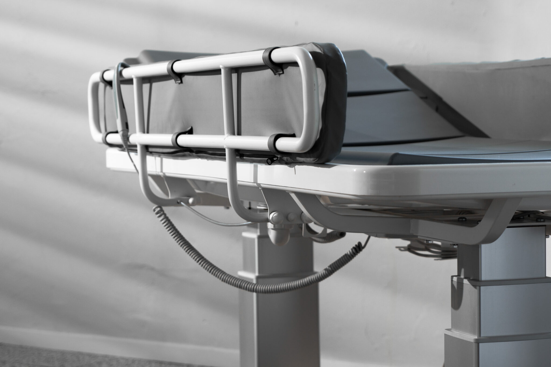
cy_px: 184
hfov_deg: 19.5
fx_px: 1607
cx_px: 276
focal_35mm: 105
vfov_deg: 13.0
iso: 200
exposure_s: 1/30
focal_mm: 70
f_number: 4
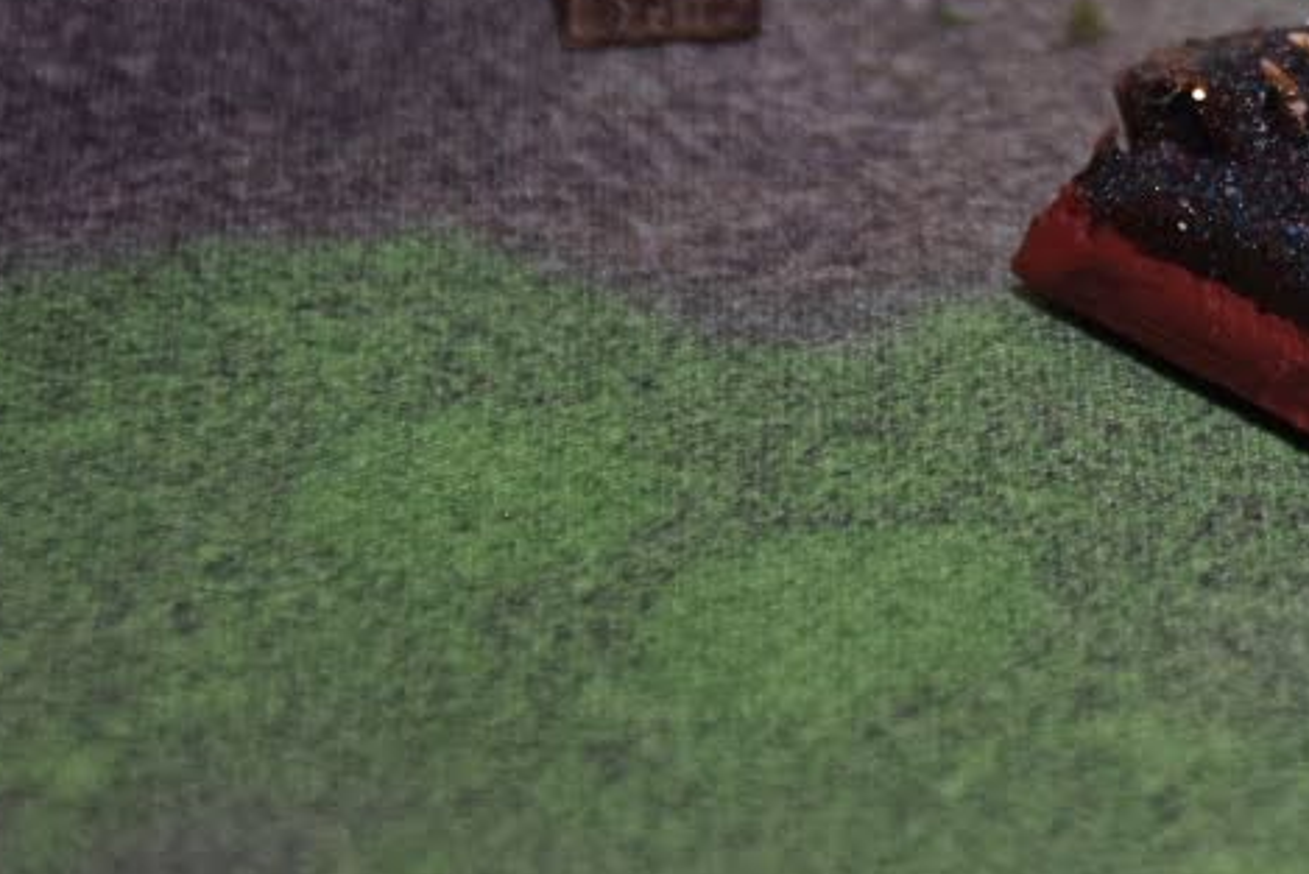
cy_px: -410
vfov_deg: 4.0
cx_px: 1951
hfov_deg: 6.0
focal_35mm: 342
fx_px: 12439
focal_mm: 66
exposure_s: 1/100
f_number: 5
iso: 400
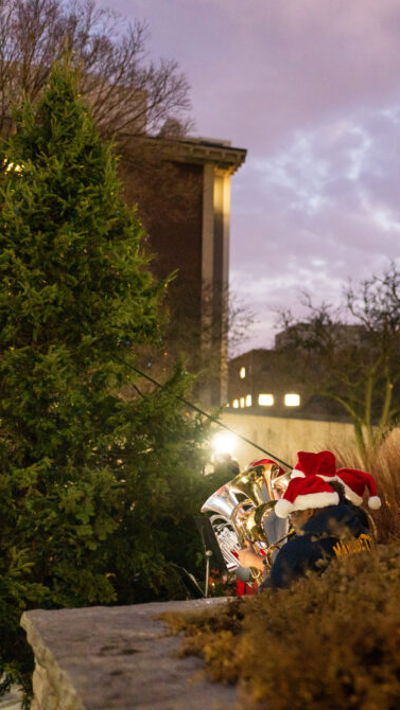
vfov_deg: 37.2
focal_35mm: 56
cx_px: 525
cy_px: 353
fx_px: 1056
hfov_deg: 19.7
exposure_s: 1/50
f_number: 1.4
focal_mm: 35
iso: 2000
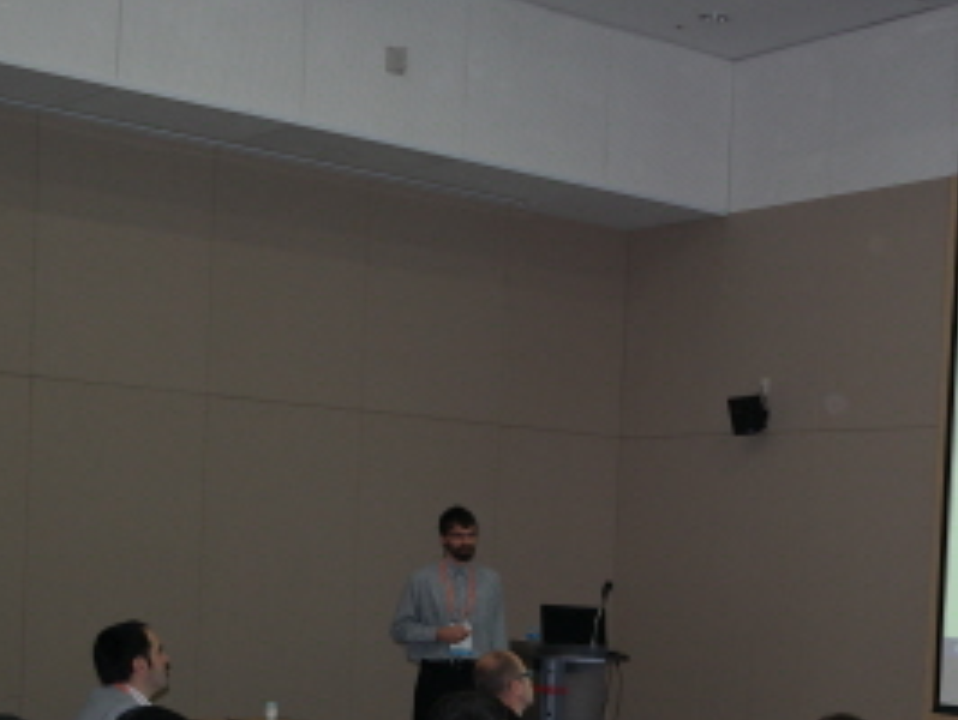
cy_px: 641
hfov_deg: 29.1
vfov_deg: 22.1
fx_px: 1801
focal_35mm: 65
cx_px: 764
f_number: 3.5
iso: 400
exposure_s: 1/40
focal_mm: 20
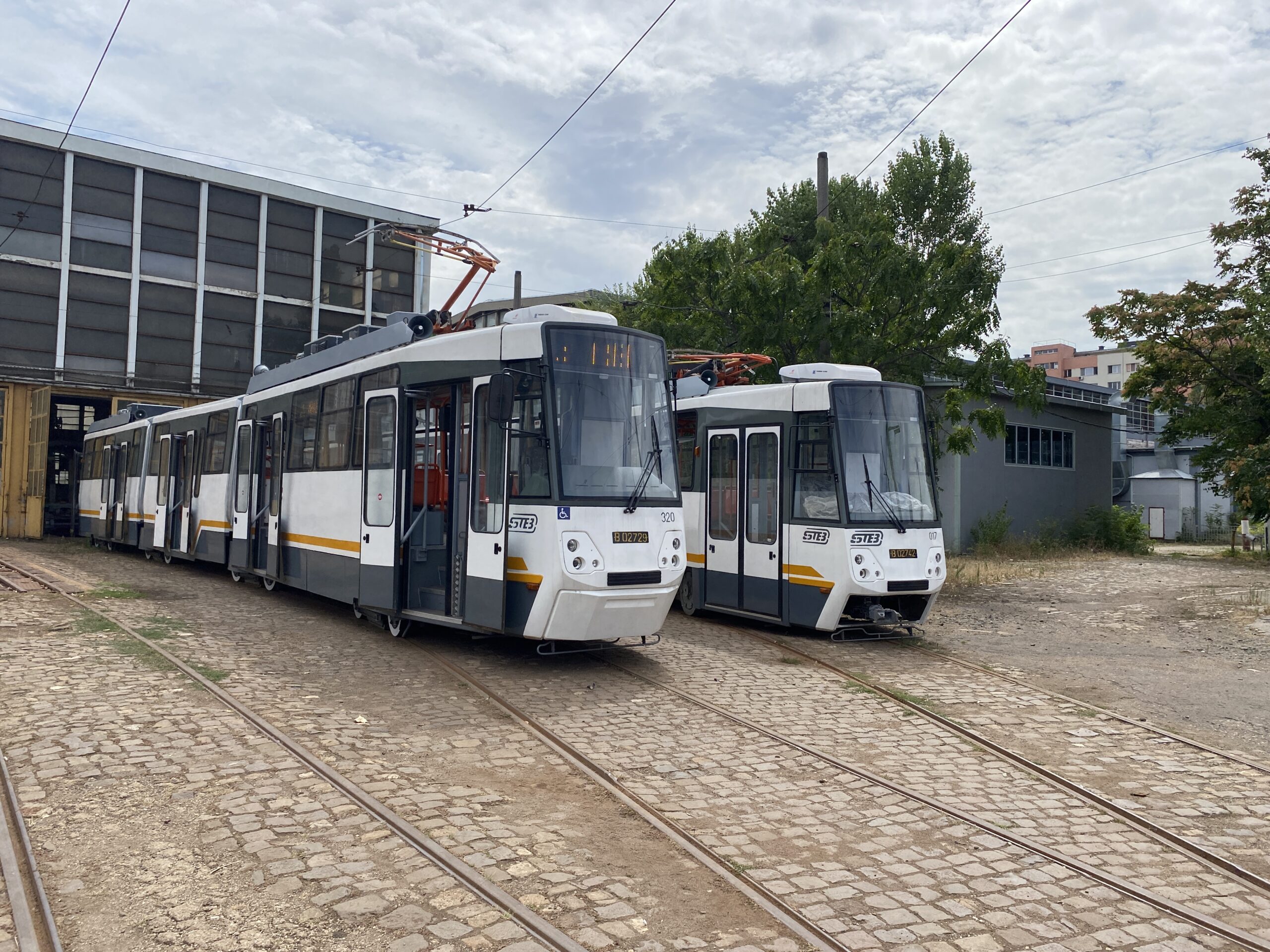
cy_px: 476
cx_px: 635
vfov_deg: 53.1
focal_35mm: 26
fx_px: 954
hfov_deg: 67.3
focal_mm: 4.25
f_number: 1.8
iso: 32
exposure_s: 1/4115
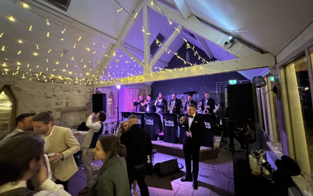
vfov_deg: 74.6
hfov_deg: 101.5
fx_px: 128
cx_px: 157
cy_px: 87
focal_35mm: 15
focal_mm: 2.22
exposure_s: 1/39
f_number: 2.2
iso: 1600
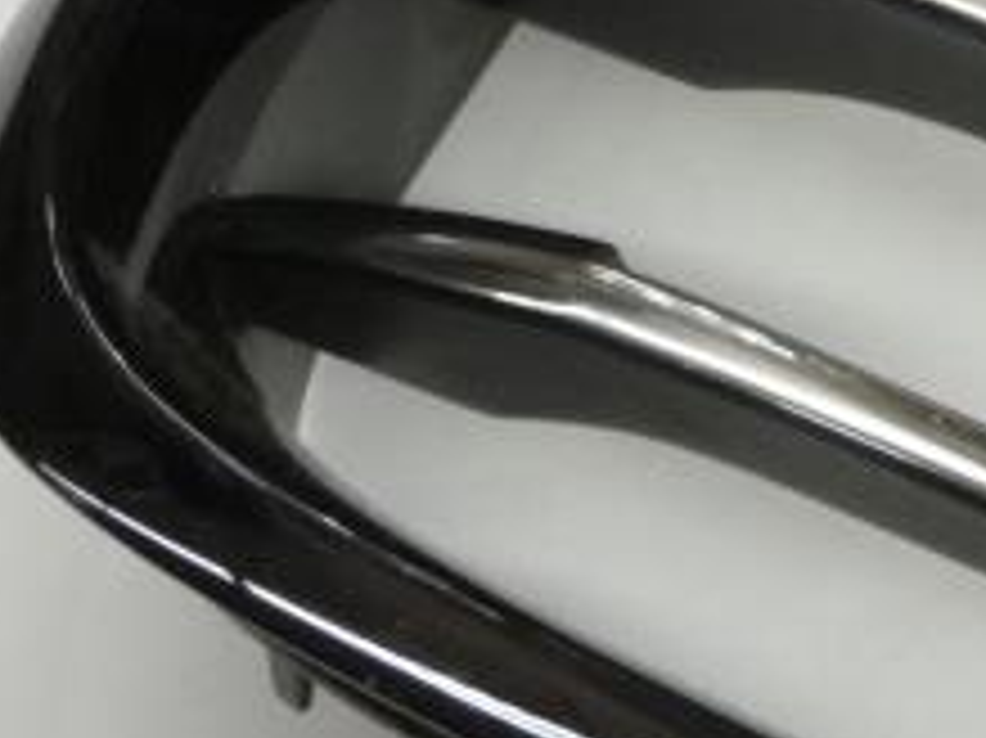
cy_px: -238
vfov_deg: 11.0
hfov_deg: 14.2
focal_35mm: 131
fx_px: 3729
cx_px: 1405
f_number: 3.3
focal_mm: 4.7
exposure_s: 1/30
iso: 200
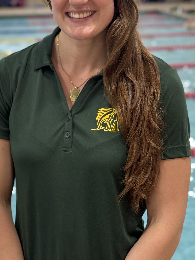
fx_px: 556
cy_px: 71
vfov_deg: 26.1
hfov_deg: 19.8
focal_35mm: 74
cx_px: 65
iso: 160
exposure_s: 1/60
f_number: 1.78
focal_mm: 6.76
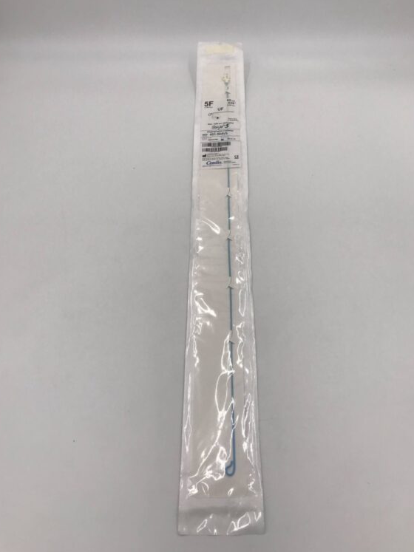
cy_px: 259
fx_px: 479
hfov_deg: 46.8
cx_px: 211
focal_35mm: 30
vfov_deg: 59.9
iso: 20
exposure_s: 1/338
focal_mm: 3.99
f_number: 1.8
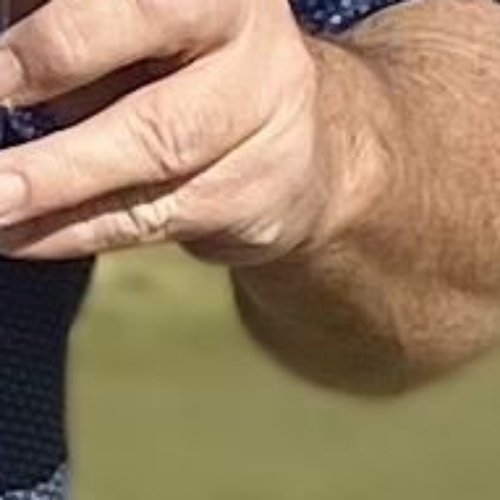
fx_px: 2484
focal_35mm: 152
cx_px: -548
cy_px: -637
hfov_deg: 10.4
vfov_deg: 10.2
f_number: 1.8
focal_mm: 4.25
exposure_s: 1/3497
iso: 32
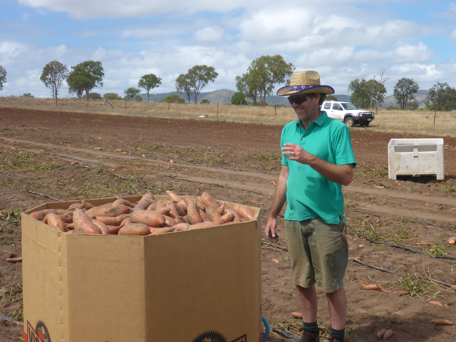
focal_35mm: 49
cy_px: 171
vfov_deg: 29.7
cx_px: 228
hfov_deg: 38.9
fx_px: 645
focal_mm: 8.4
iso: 100
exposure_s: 1/640
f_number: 4.5
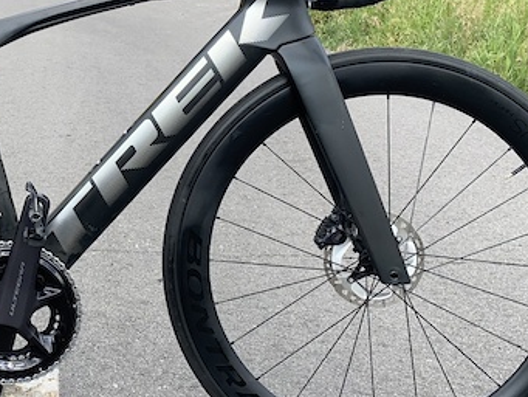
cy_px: 99
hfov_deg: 30.3
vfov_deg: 23.8
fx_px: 931
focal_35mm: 61
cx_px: 51
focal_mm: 4.25
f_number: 1.8
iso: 25
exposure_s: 1/306
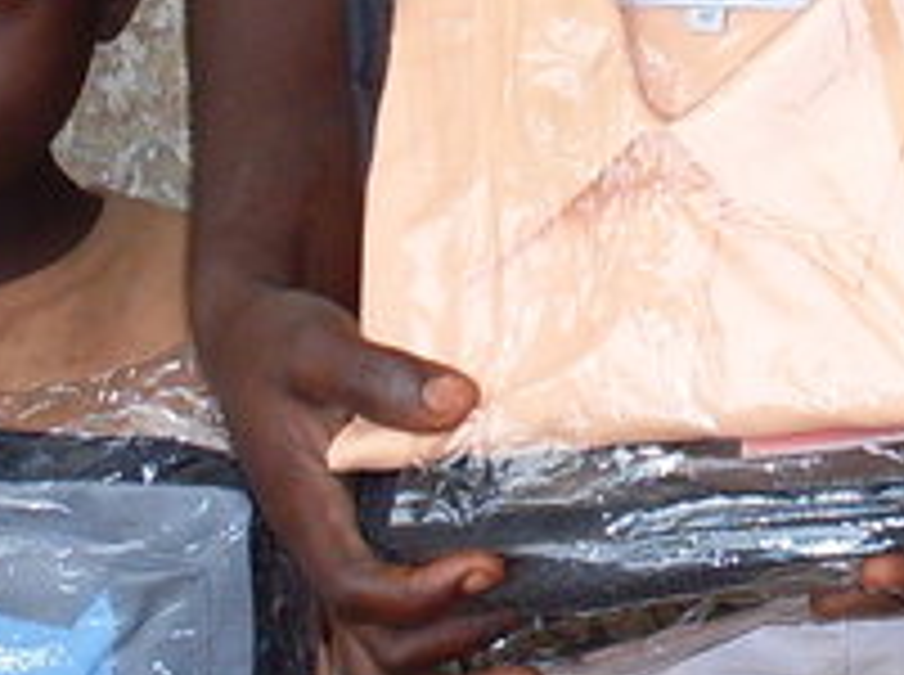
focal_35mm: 194
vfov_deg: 7.5
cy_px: -198
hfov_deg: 10.1
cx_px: 1079
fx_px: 5057
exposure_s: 1/125
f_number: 2.8
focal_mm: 6.3
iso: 80
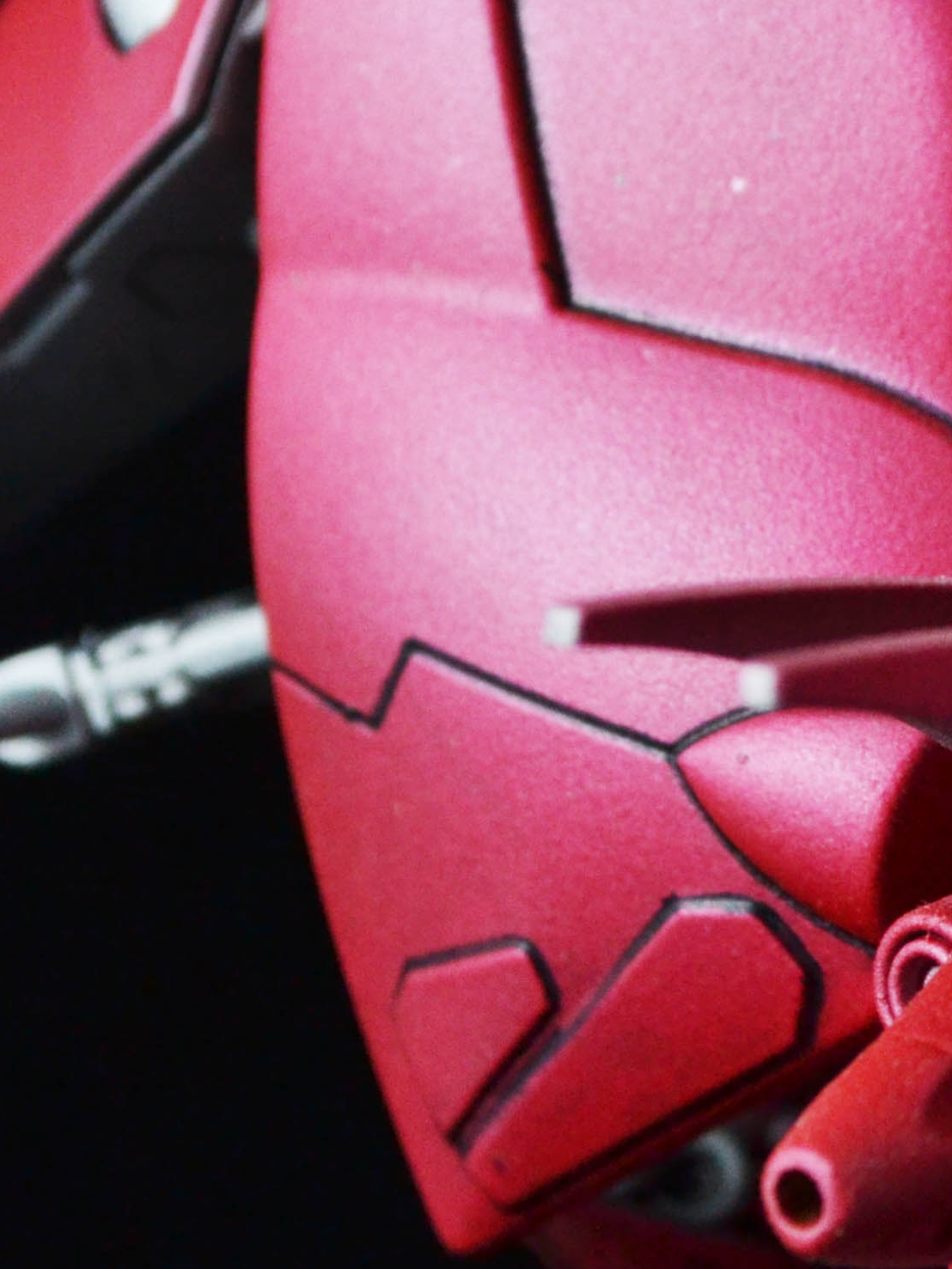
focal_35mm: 248
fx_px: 9074
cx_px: 1442
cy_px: 686
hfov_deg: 5.9
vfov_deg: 8.0
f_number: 7.1
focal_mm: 55
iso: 400
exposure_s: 1/60
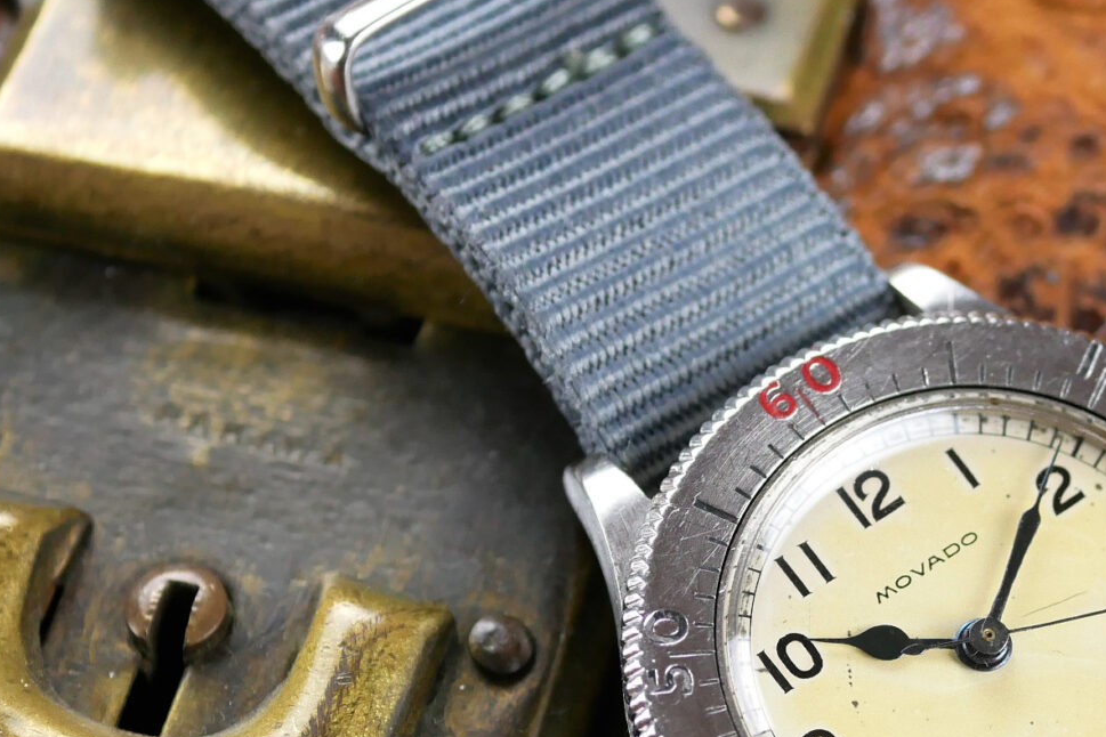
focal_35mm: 132
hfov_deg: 15.3
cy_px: 697
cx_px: 1011
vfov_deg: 10.3
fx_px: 4055
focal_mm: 30
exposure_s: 1/250
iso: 800
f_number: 3.2
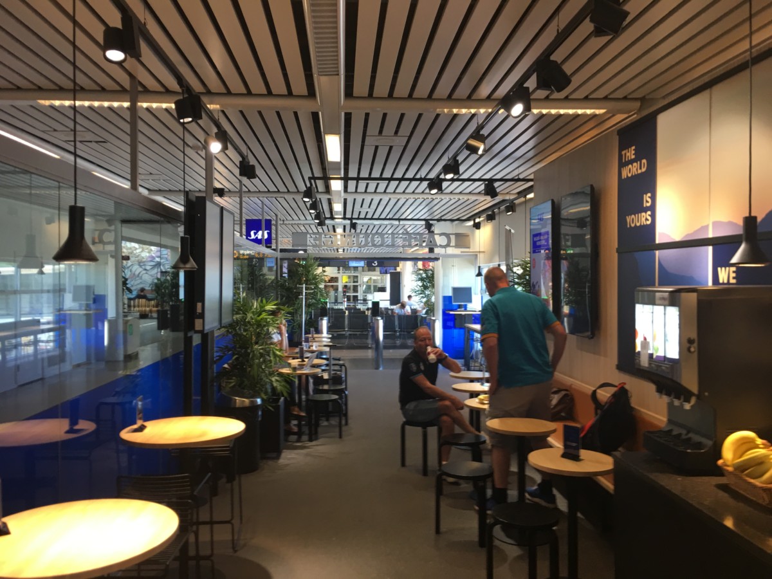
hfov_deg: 61.7
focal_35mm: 29
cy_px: 290
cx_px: 386
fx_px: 647
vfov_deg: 48.2
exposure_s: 1/33
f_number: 2.2
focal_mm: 4.15
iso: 32
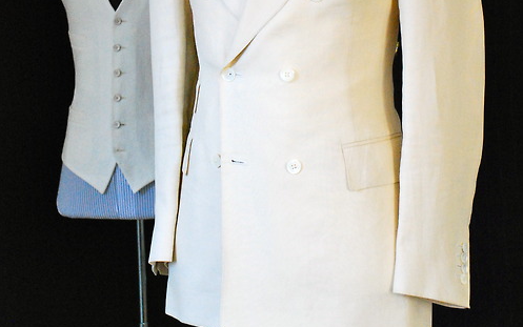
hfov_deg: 22.5
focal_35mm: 92
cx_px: 261
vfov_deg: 14.1
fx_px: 1312
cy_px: 44
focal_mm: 40
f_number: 22
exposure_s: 1/125
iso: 1600
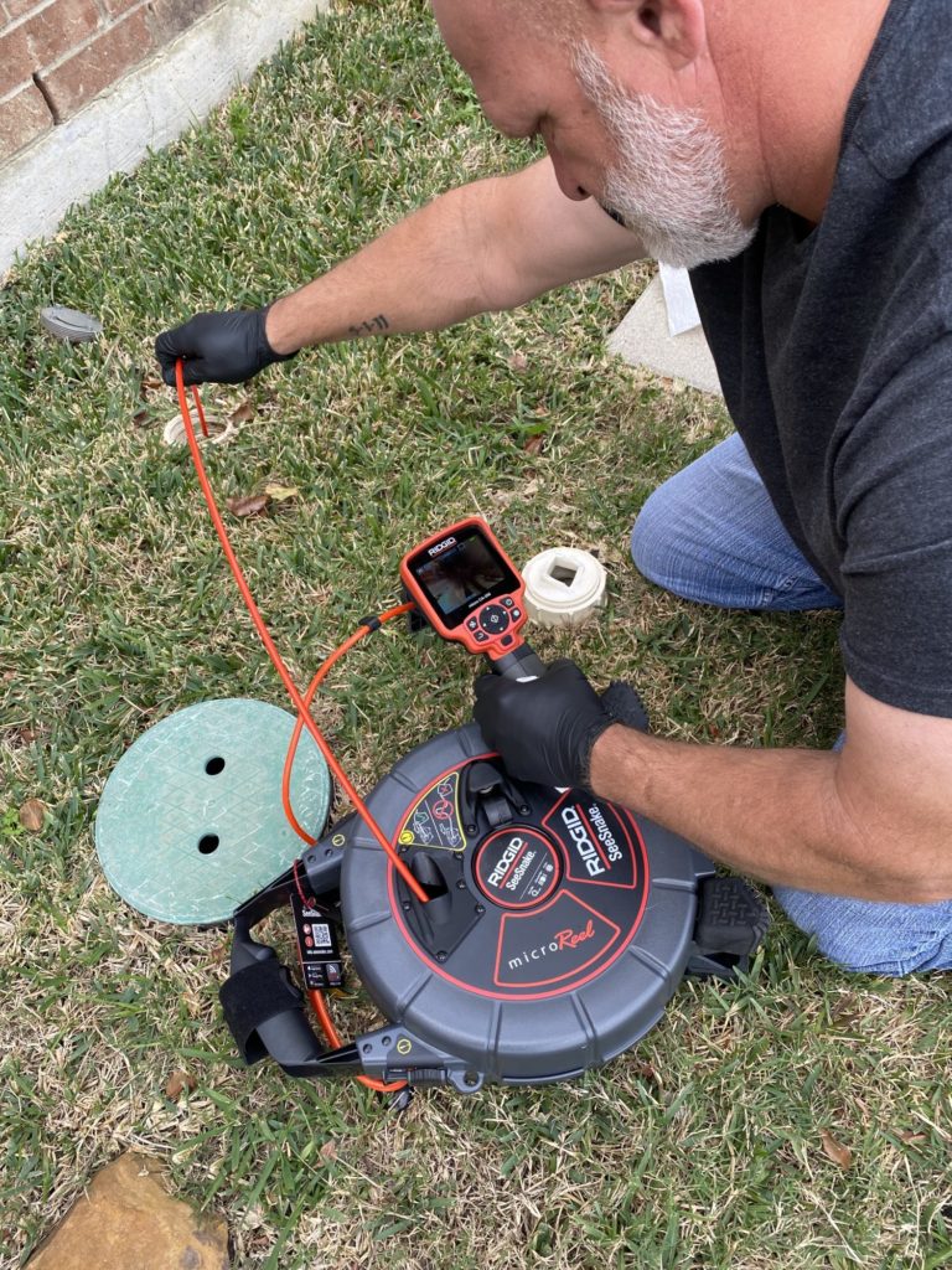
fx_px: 953
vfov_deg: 67.3
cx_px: 476
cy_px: 635
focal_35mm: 26
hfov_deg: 53.1
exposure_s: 1/238
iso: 32
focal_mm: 4.25
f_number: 1.8
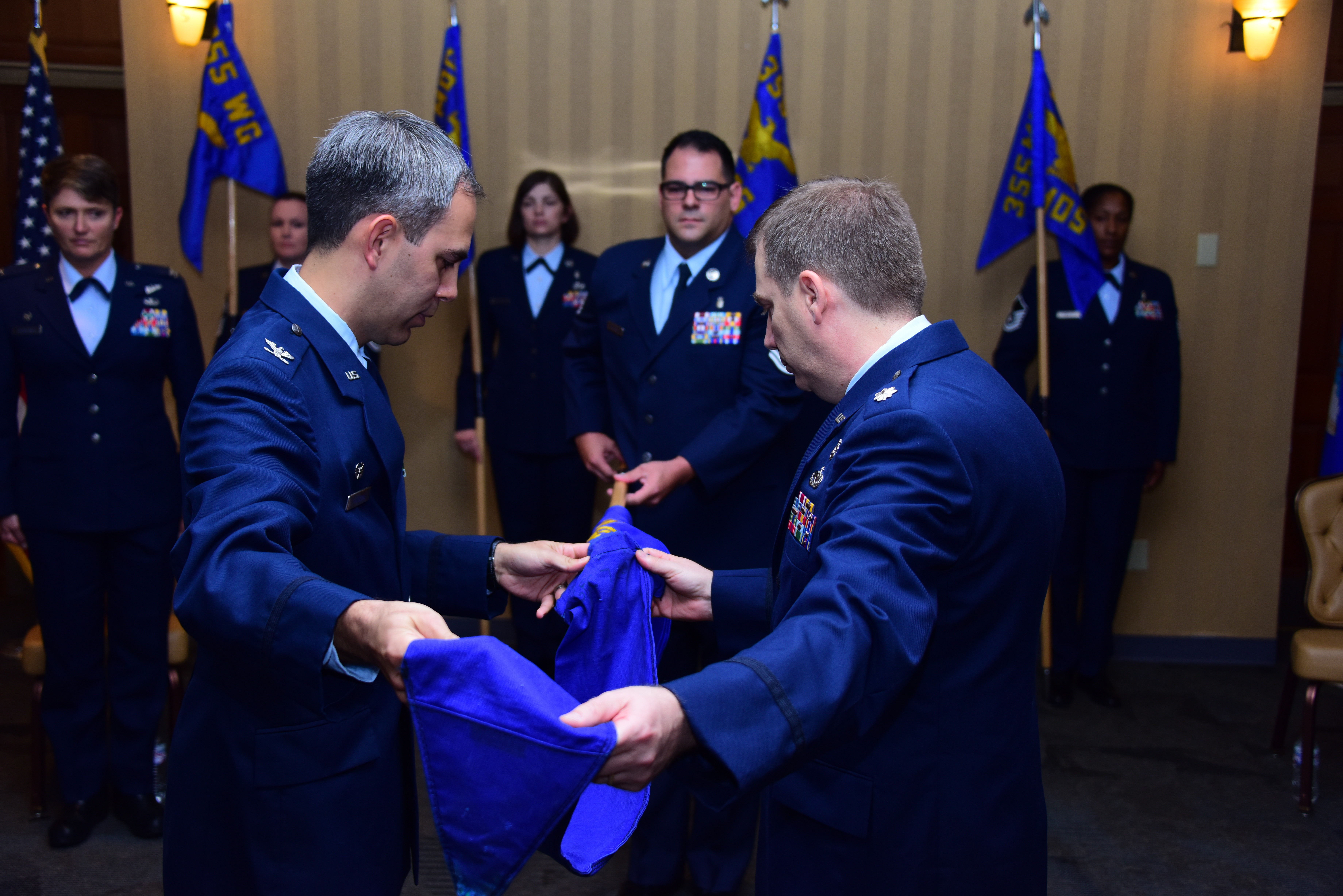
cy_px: 448
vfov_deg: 29.9
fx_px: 1679
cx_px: 672
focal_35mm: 45
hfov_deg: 43.6
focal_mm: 45
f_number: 4.2
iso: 640
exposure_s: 1/125
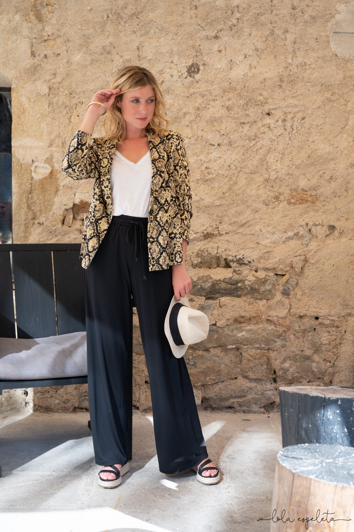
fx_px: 724
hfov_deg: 27.5
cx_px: 177
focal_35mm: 49
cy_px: 266
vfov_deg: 40.4
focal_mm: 49
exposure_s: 1/200
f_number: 4.5
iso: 100
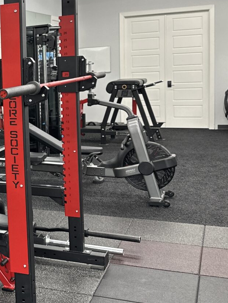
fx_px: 518
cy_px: 112
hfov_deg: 22.2
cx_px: -69
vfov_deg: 32.5
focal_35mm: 59
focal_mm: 6.86
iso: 160
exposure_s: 1/120
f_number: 1.78
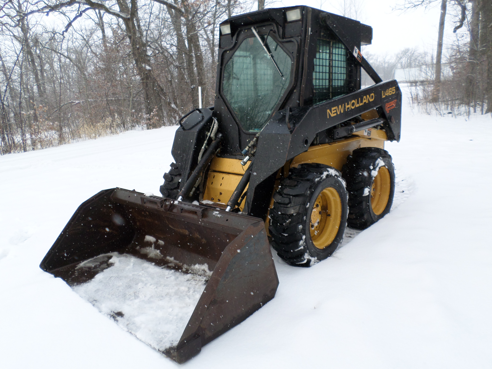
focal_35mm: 25
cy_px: 184
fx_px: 355
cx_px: 246
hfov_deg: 69.4
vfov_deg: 54.9
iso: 80
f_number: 2.5
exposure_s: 1/750
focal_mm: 4.5
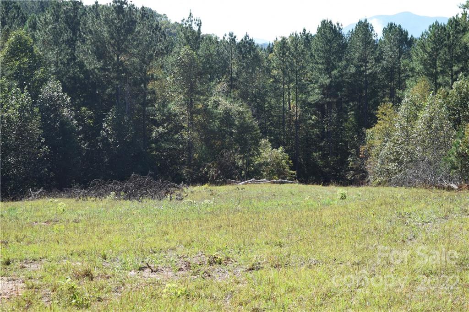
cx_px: 234
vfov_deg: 17.5
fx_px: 1016
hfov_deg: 26.0
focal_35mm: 78
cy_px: 156
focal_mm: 52
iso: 200
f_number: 8
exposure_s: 1/250
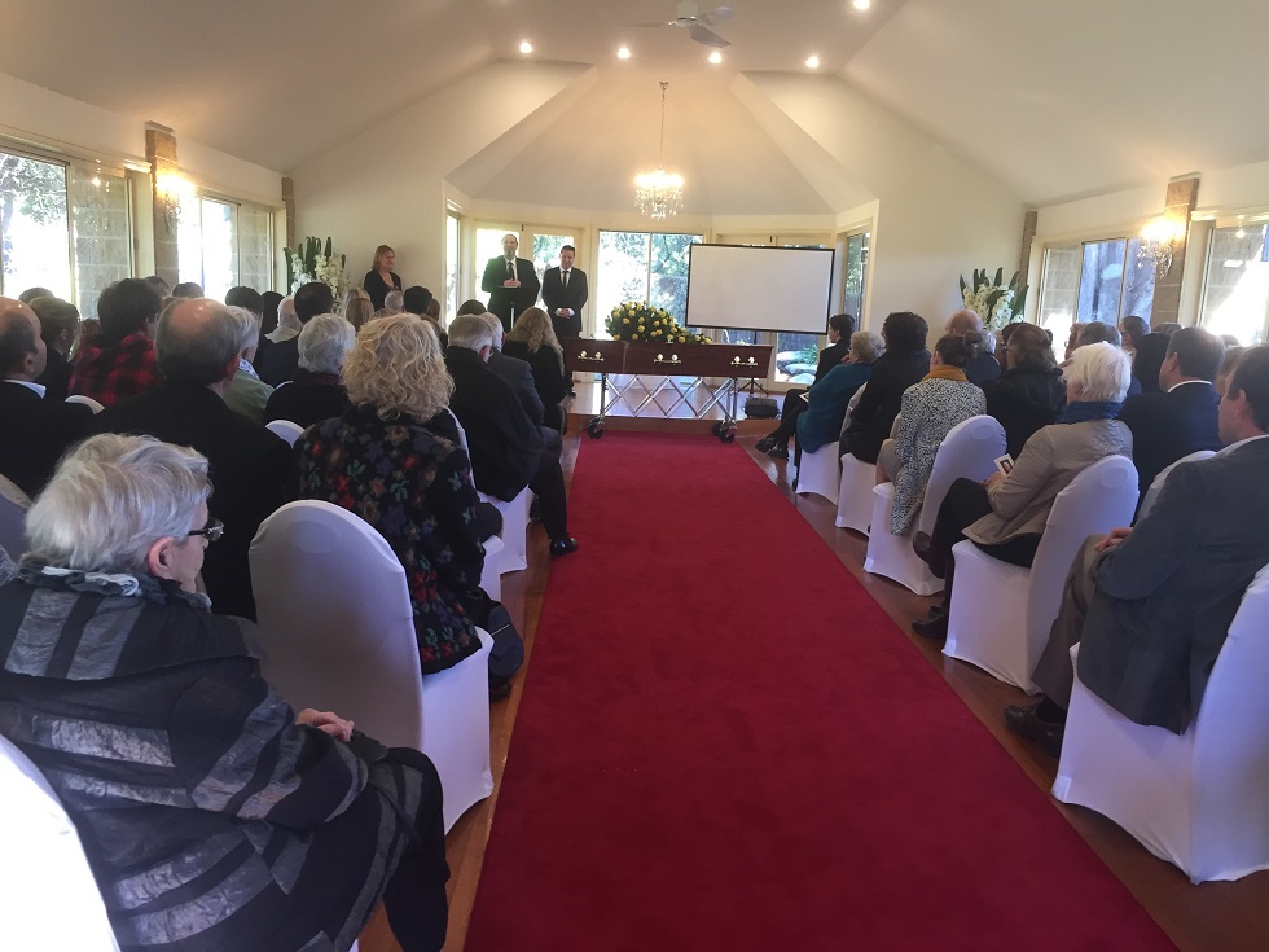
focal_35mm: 29
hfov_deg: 61.7
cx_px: 634
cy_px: 476
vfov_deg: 48.2
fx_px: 1063
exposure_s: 1/30
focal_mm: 4.15
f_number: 2.2
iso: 80
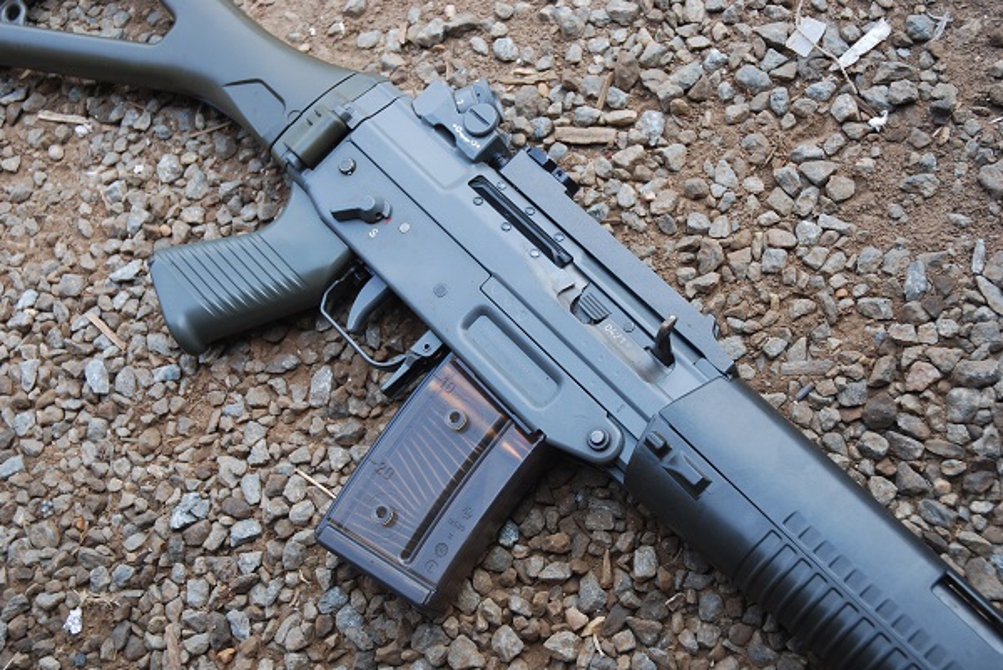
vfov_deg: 26.5
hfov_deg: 38.9
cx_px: 502
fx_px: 1422
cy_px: 335
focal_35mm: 51
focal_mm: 34
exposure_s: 1/125
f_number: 5.6
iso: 200
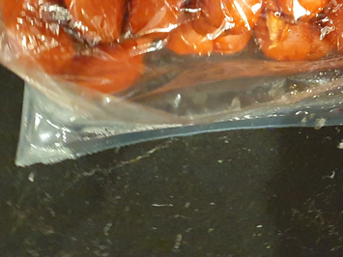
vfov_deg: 16.0
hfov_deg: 21.6
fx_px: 822
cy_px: -151
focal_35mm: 83
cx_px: 429
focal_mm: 4.3
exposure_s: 1/50
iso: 400
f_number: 2.4
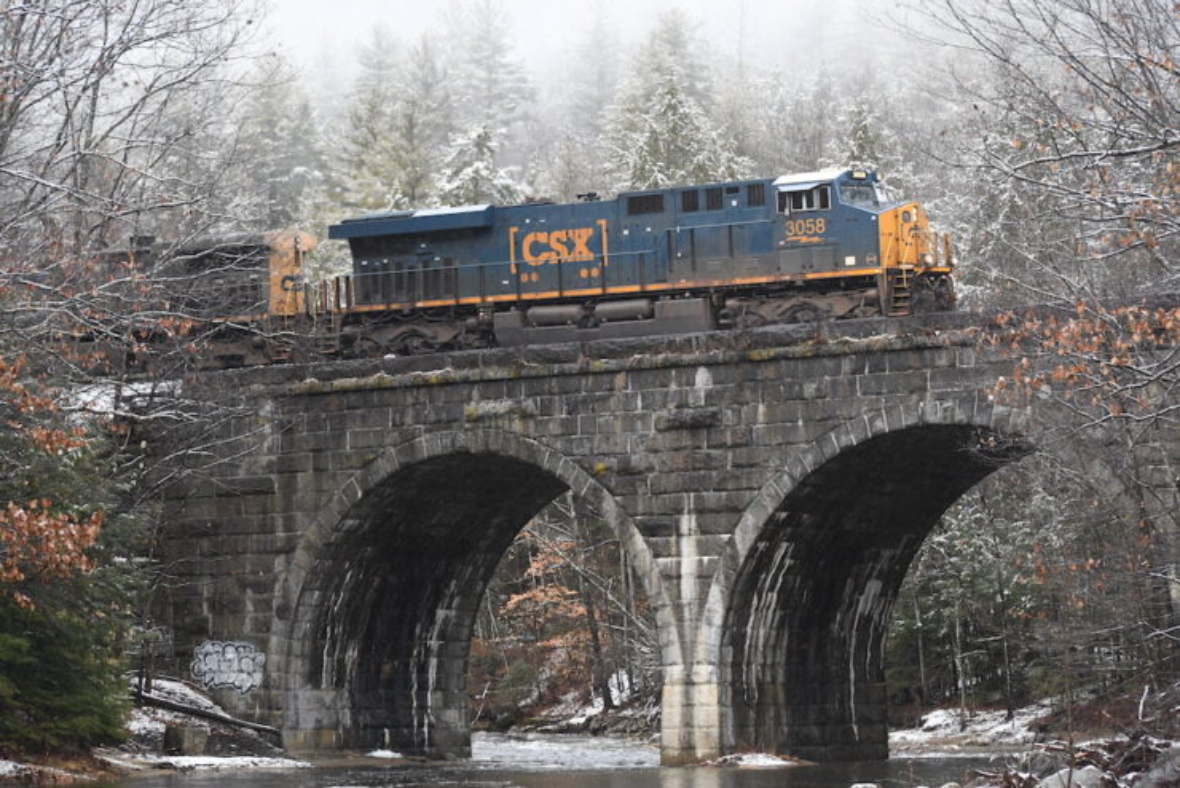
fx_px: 3443
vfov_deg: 13.1
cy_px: 394
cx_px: 590
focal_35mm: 105
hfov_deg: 19.4
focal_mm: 70
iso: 2500
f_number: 6.3
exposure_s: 1/500
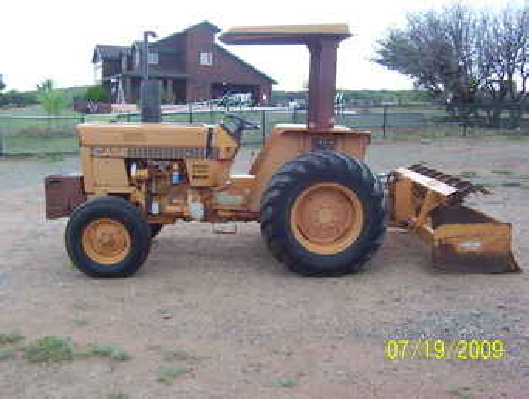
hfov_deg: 51.3
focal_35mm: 36
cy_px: 200
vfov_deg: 39.8
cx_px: 264
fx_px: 551
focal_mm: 5.54
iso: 100
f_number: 2.76
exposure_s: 1/133
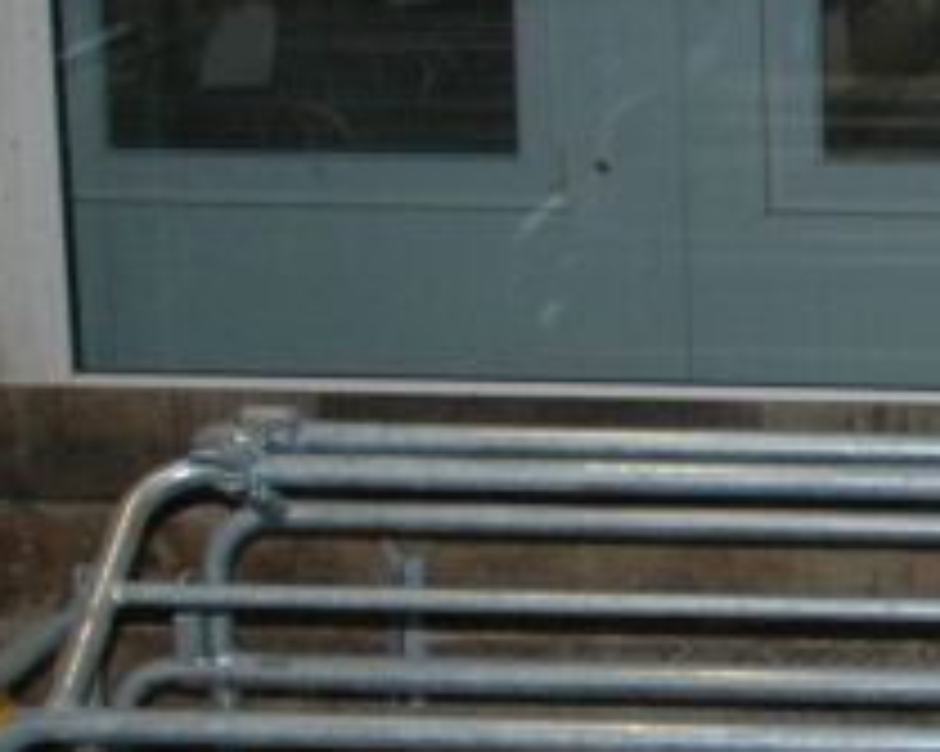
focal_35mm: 124
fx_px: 3448
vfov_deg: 12.4
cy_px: 187
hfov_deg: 14.2
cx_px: 1556
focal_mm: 18
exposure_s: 1/60
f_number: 3.5
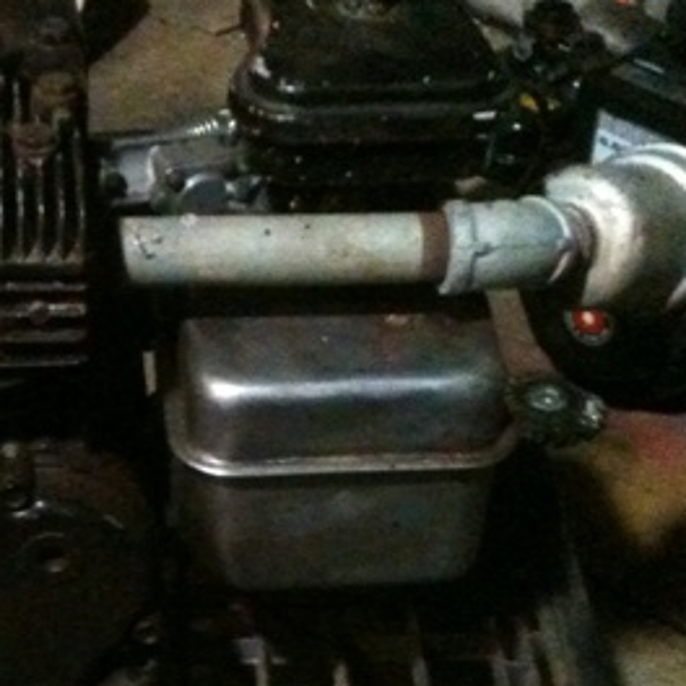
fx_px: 1682
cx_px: 164
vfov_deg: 22.9
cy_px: 489
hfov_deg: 22.8
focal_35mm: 75
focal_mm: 3.85
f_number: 2.8
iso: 1000
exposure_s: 1/10
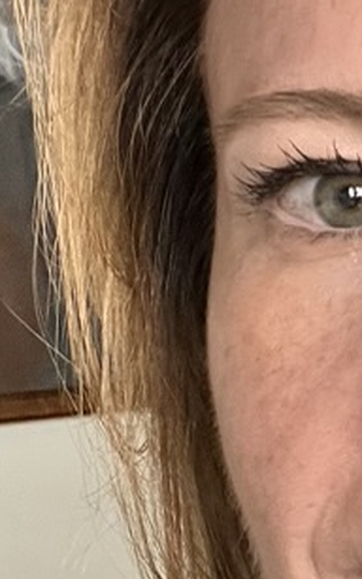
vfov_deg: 19.6
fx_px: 1672
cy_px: 375
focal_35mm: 106
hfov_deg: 11.7
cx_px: 583
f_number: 2.2
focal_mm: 2.71
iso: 250
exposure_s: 1/60
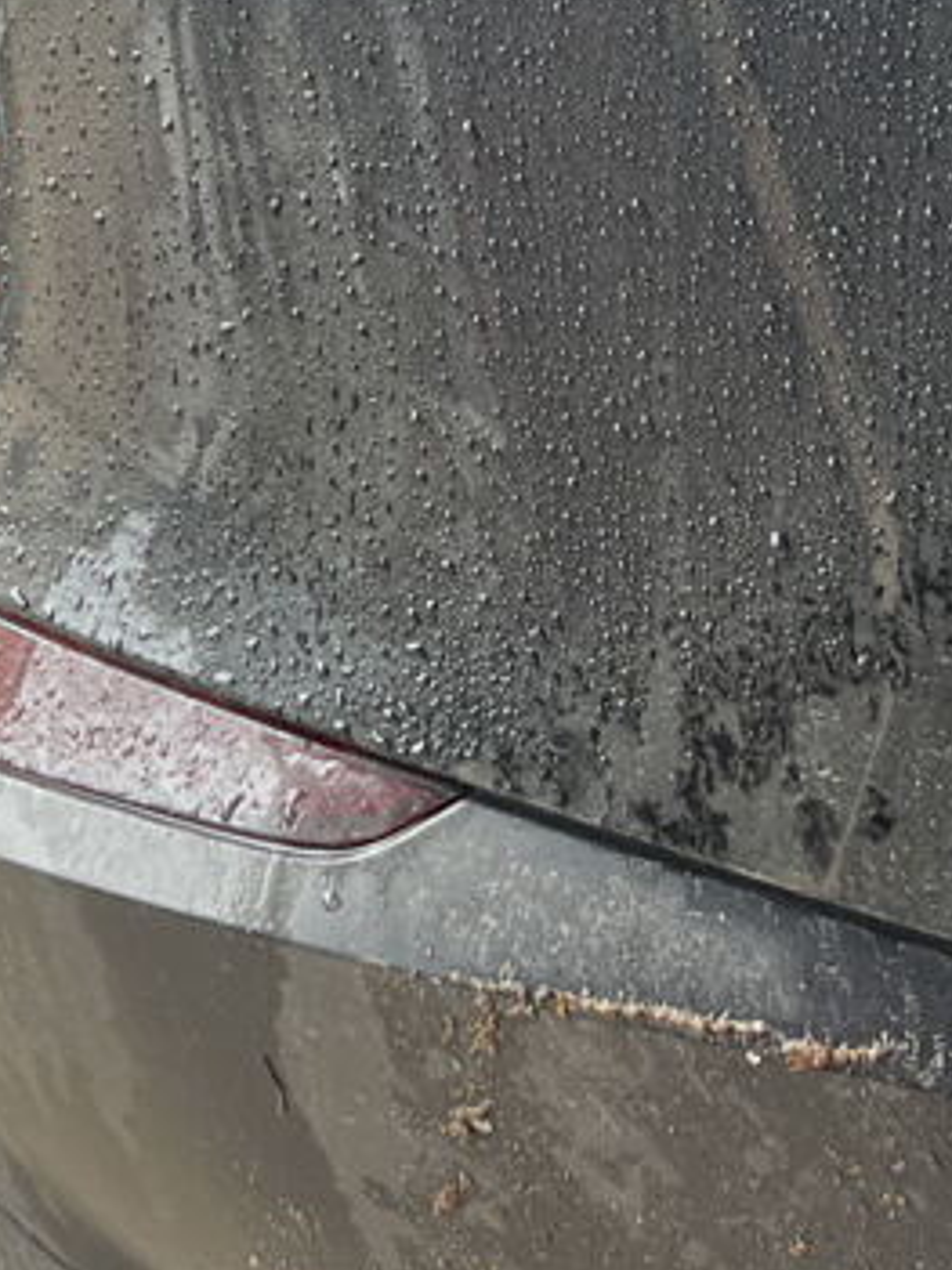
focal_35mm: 89
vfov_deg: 21.8
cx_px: 623
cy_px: 297
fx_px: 3266
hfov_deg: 16.6
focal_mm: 5.7
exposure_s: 1/121
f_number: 1.5
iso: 100
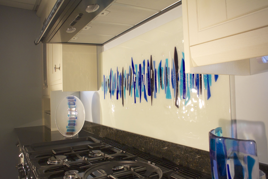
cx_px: 134
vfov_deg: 48.0
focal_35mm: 27
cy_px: 90
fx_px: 201
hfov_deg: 67.3
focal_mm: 10
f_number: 3.5
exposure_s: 1/500
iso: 400
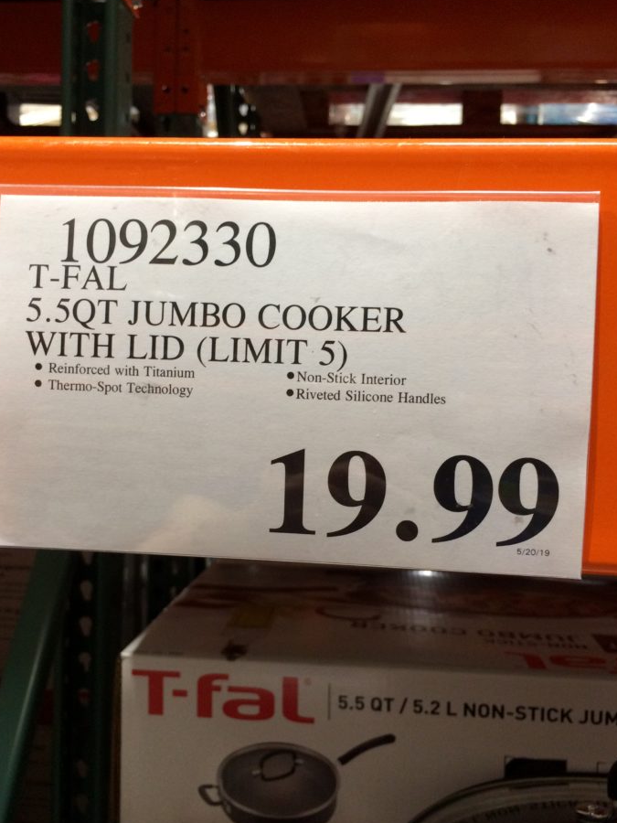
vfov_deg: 55.3
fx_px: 784
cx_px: 293
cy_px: 425
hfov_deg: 42.9
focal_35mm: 33
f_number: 2.2
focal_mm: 4.15
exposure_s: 1/30
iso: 125
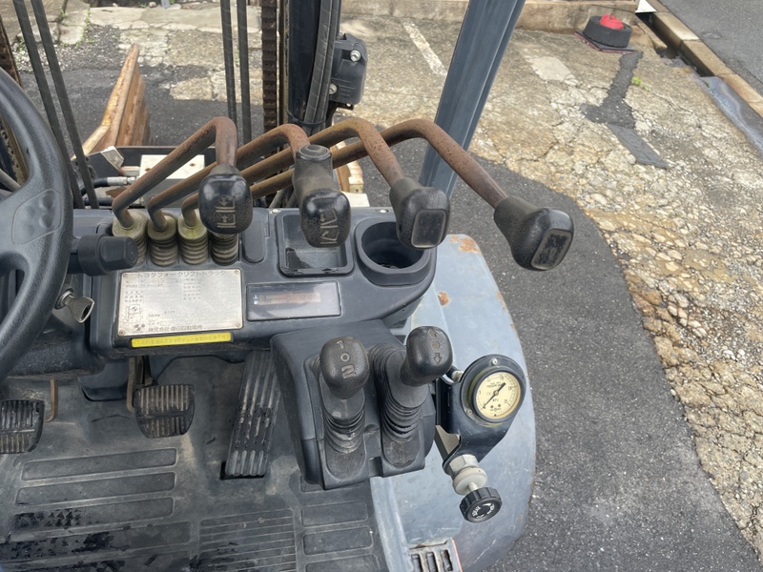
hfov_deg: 67.3
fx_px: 573
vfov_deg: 53.1
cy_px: 286
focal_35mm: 26
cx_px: 382
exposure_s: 1/329
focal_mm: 4.2
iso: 32
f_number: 1.6
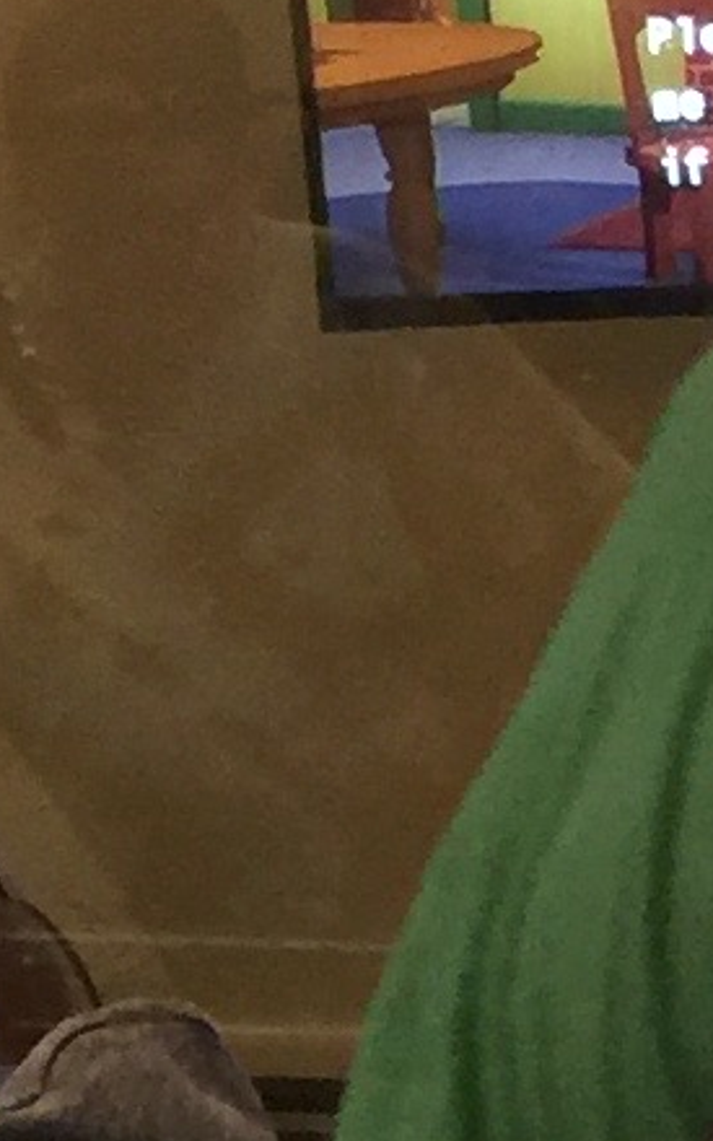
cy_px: 1517
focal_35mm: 228
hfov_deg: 5.3
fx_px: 7089
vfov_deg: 9.0
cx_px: 2538
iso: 64
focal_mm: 4.15
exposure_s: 1/15
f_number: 2.2
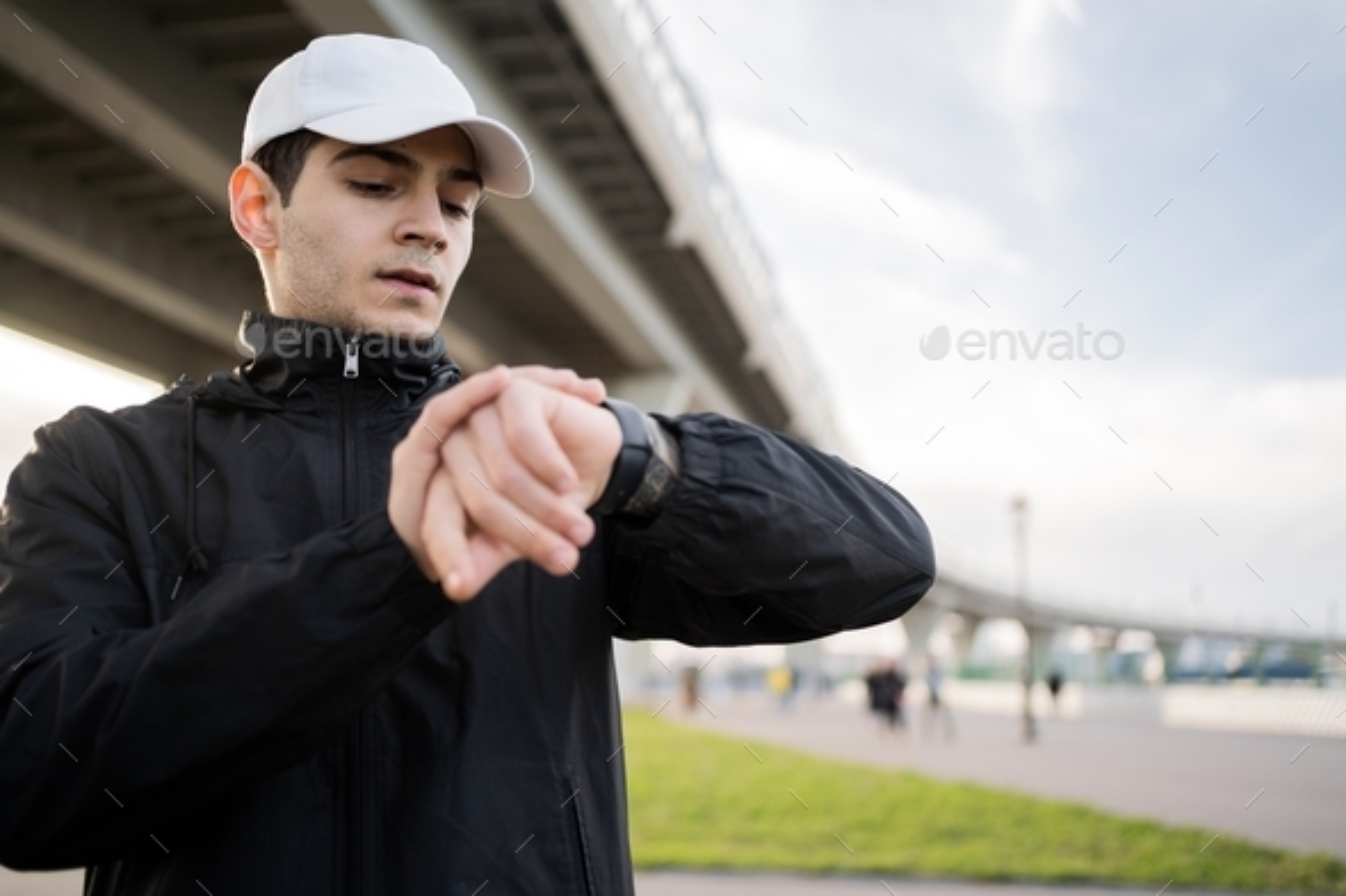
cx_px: 673
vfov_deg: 37.8
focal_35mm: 35
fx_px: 1308
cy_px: 448
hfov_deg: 54.4
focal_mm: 35
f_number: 2.2
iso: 100
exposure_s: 1/640
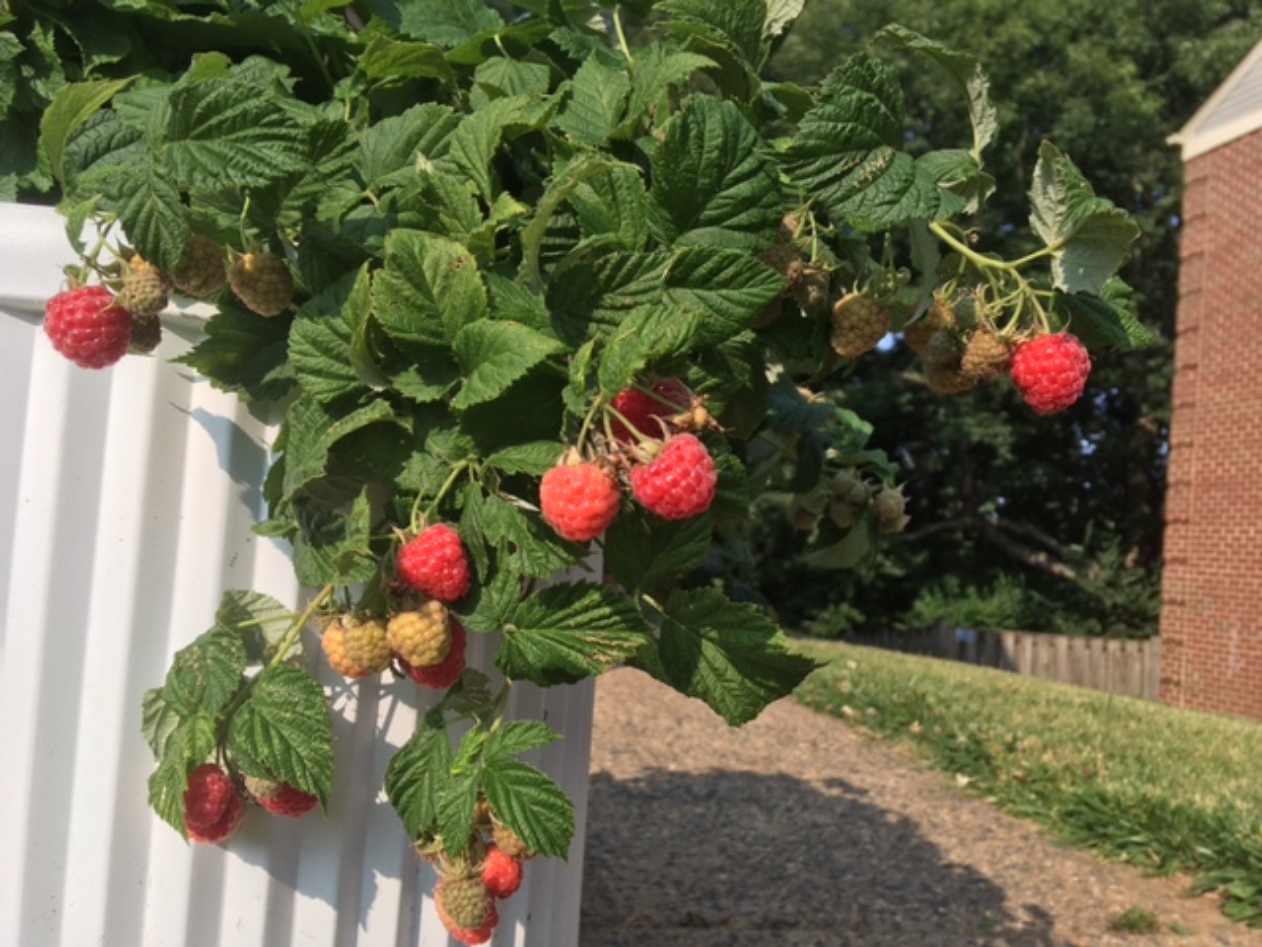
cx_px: 631
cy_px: 474
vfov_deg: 48.2
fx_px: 1057
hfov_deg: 61.7
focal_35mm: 29
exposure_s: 1/986
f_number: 2.2
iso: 25
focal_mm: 4.15
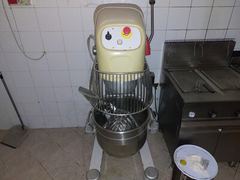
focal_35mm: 25
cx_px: 120
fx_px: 173
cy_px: 90
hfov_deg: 69.4
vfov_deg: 54.9
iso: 500
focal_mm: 5.23
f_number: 1.8
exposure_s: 1/50
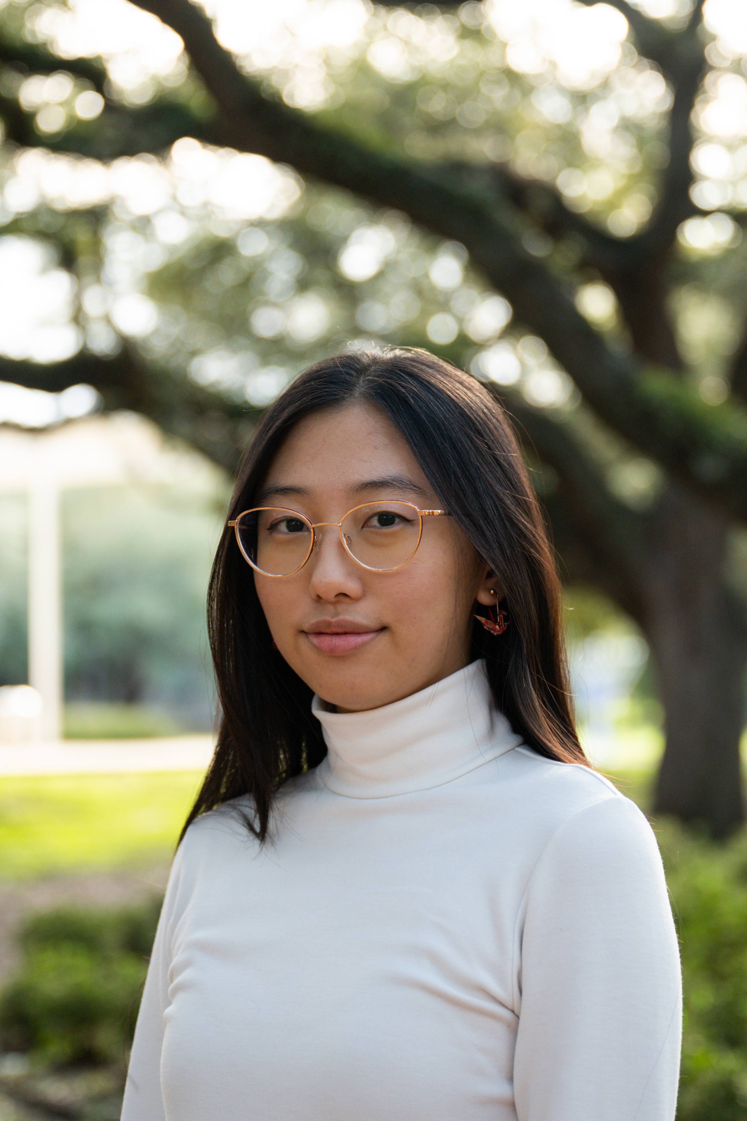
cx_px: 374
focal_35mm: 85
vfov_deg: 23.9
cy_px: 560
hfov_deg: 16.1
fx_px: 2645
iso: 400
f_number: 2.8
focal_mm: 57
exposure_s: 1/500
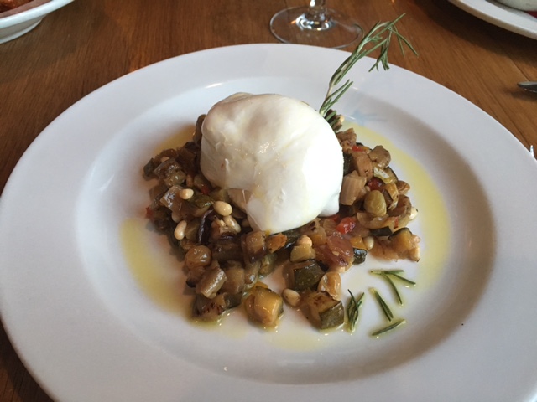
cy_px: 201
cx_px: 268
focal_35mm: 29
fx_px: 450
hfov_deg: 61.7
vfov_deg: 48.2
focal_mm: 4.15
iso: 200
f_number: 2.2
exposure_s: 1/30
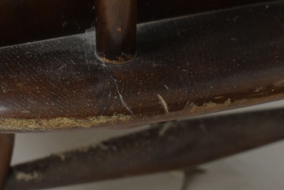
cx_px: 167
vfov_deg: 12.0
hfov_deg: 17.9
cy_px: 111
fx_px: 899
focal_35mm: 114
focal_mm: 40
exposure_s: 1/125
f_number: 5
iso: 1600
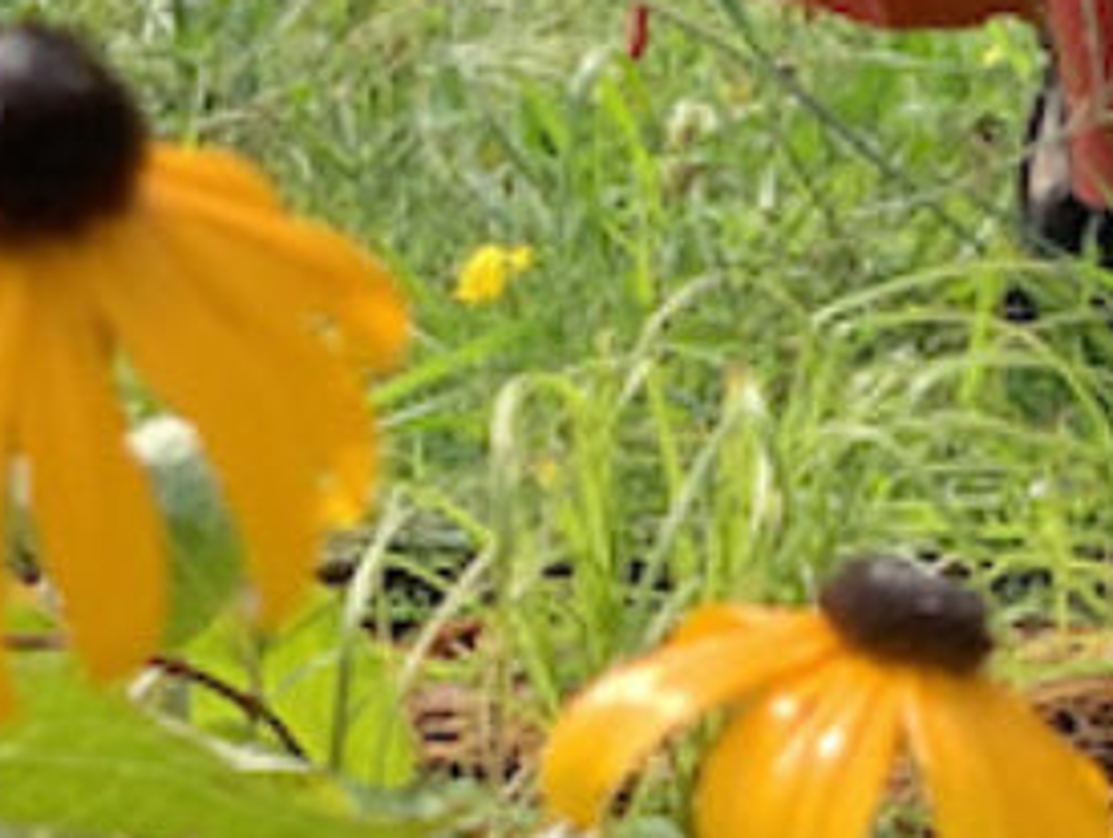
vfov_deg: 4.8
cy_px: -1283
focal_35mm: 302
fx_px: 9723
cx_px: 1396
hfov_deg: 6.5
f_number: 2.4
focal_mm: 6
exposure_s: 1/223
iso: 16
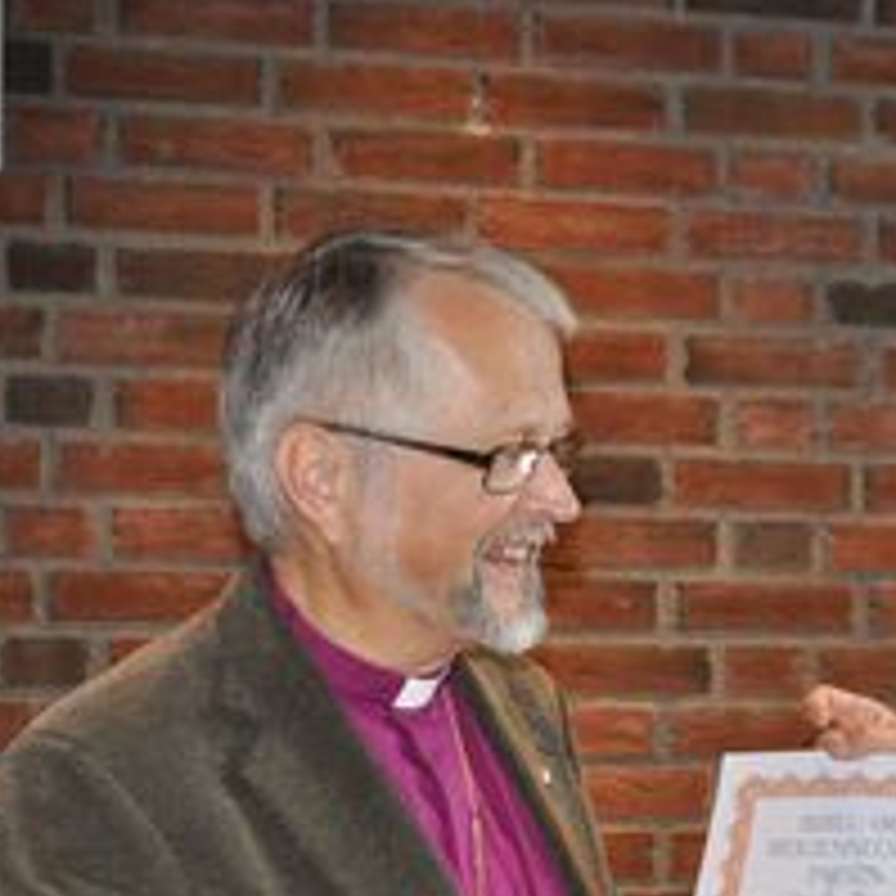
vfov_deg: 26.4
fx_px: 1874
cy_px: 709
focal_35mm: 64
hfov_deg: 26.0
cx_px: 806
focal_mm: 20
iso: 1250
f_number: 4.5
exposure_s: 1/60
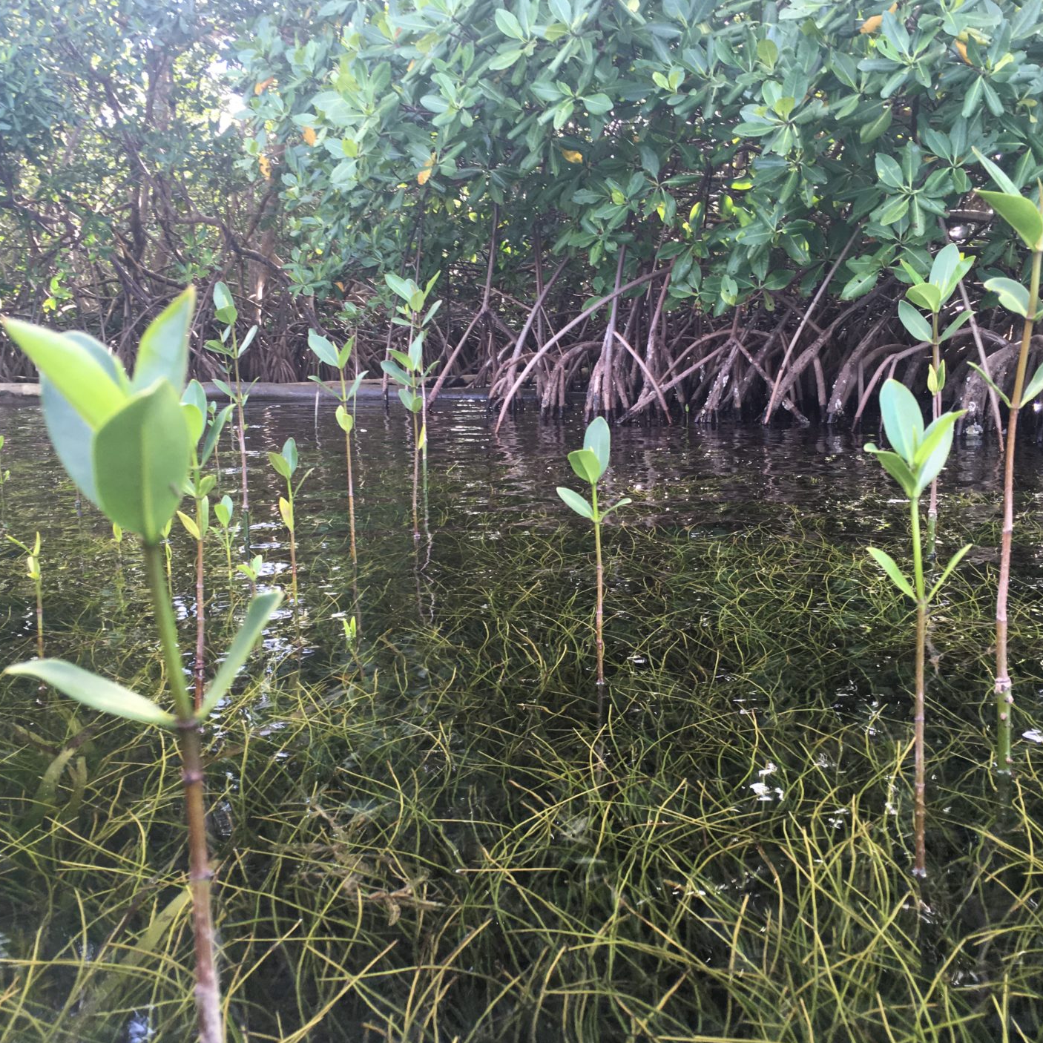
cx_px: 523
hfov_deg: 47.2
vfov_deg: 47.2
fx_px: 1193
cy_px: 522
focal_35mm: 35
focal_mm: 4.15
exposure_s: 1/100
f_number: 2.2
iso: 40
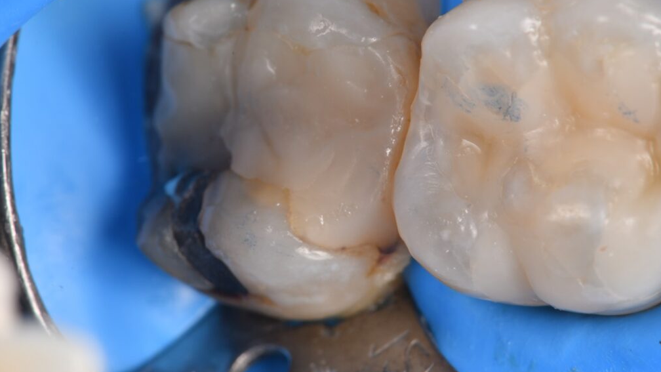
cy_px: 154
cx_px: 334
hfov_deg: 12.9
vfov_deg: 7.3
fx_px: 2927
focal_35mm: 167
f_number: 32
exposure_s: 1/160
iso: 200
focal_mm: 105
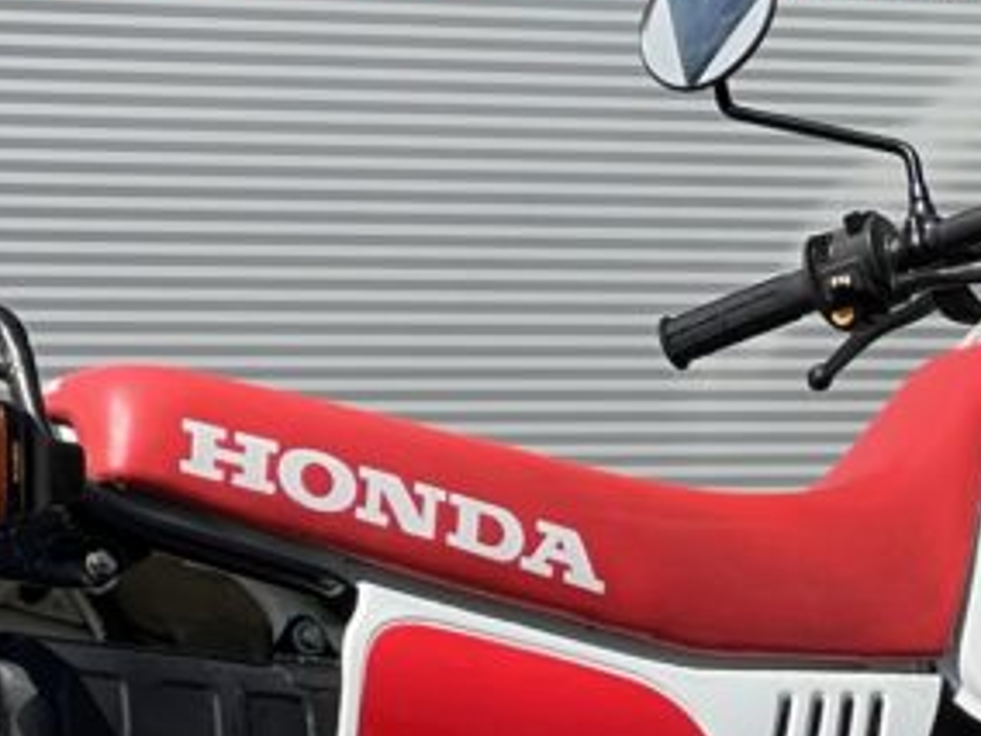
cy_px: 777
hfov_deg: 6.8
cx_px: 817
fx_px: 8190
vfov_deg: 5.1
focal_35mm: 289
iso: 32
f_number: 2.8
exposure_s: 1/699
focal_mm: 9
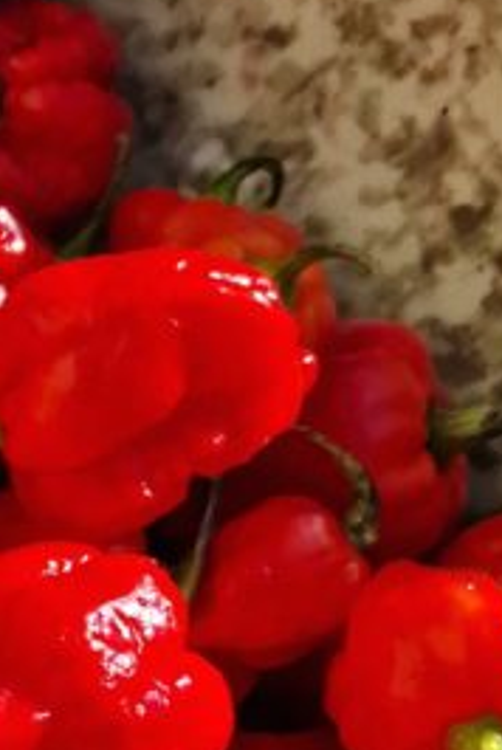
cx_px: -499
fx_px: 1919
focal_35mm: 92
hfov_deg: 13.0
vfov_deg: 20.9
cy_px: 860
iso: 50
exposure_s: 1/944
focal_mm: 6.4
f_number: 1.8
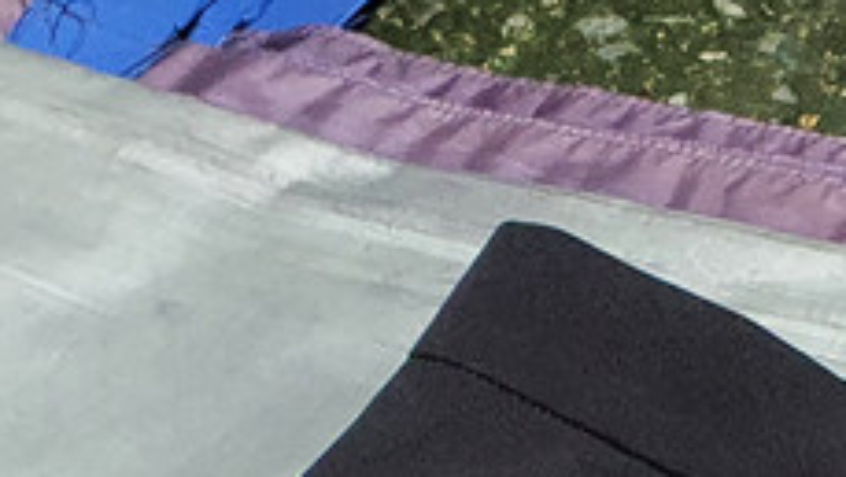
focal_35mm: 132
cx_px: 1014
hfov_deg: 15.7
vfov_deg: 8.2
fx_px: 2962
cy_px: 1261
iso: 320
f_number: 2.4
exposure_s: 1/100
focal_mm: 4.3
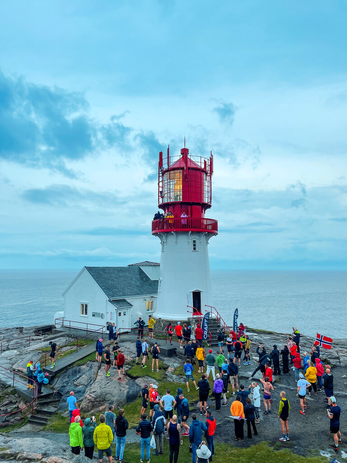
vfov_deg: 67.3
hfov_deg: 53.1
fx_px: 348
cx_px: 174
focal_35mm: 26
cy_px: 232
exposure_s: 1/120
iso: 50
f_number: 1.6
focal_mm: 5.1
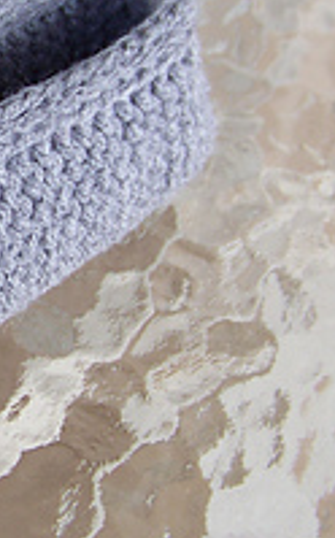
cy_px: 210
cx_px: -86
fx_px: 1405
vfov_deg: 21.6
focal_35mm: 96
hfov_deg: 13.2
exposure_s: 1/80
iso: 64
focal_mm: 5.85
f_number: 2.8
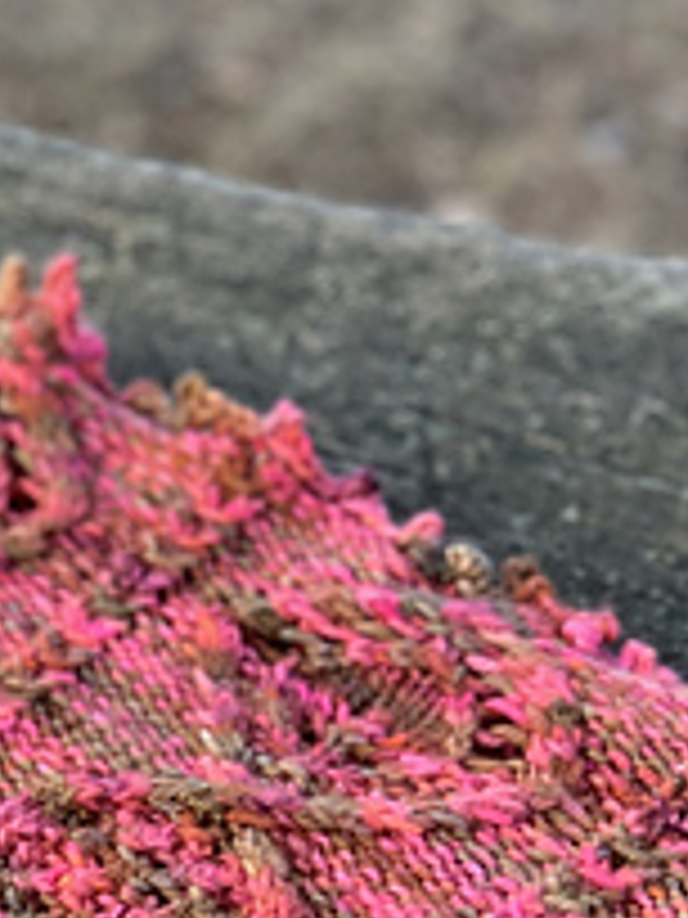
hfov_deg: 9.1
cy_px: 855
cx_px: 27
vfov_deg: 12.0
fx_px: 4320
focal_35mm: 163
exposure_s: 1/108
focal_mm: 6
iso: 125
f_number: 2.4
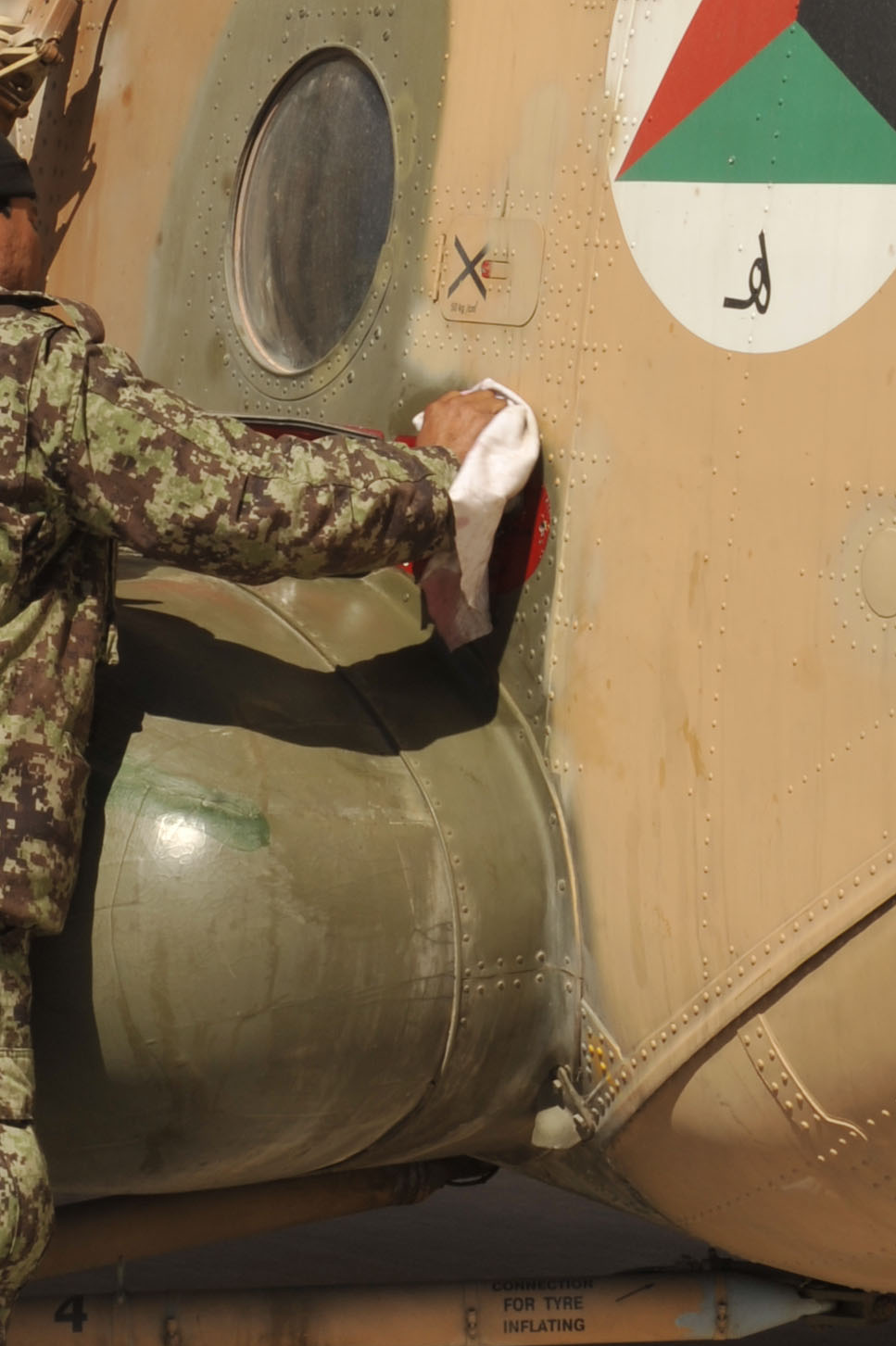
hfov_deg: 11.1
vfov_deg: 16.4
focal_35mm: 123
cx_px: 519
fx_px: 4597
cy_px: 118
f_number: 22
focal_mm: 42
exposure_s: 1/125
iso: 200
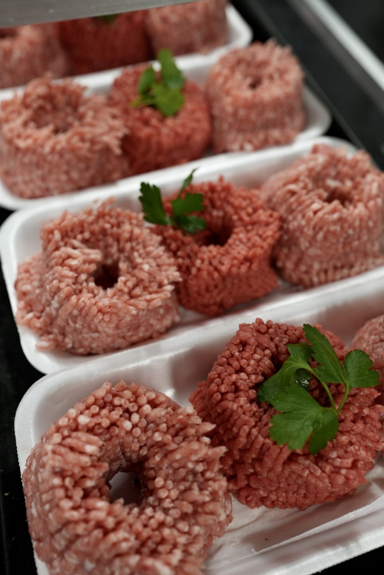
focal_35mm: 35
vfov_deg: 54.4
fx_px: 559
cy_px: 288
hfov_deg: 37.9
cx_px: 192
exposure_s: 1/250
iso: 800
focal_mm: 35
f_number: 3.5
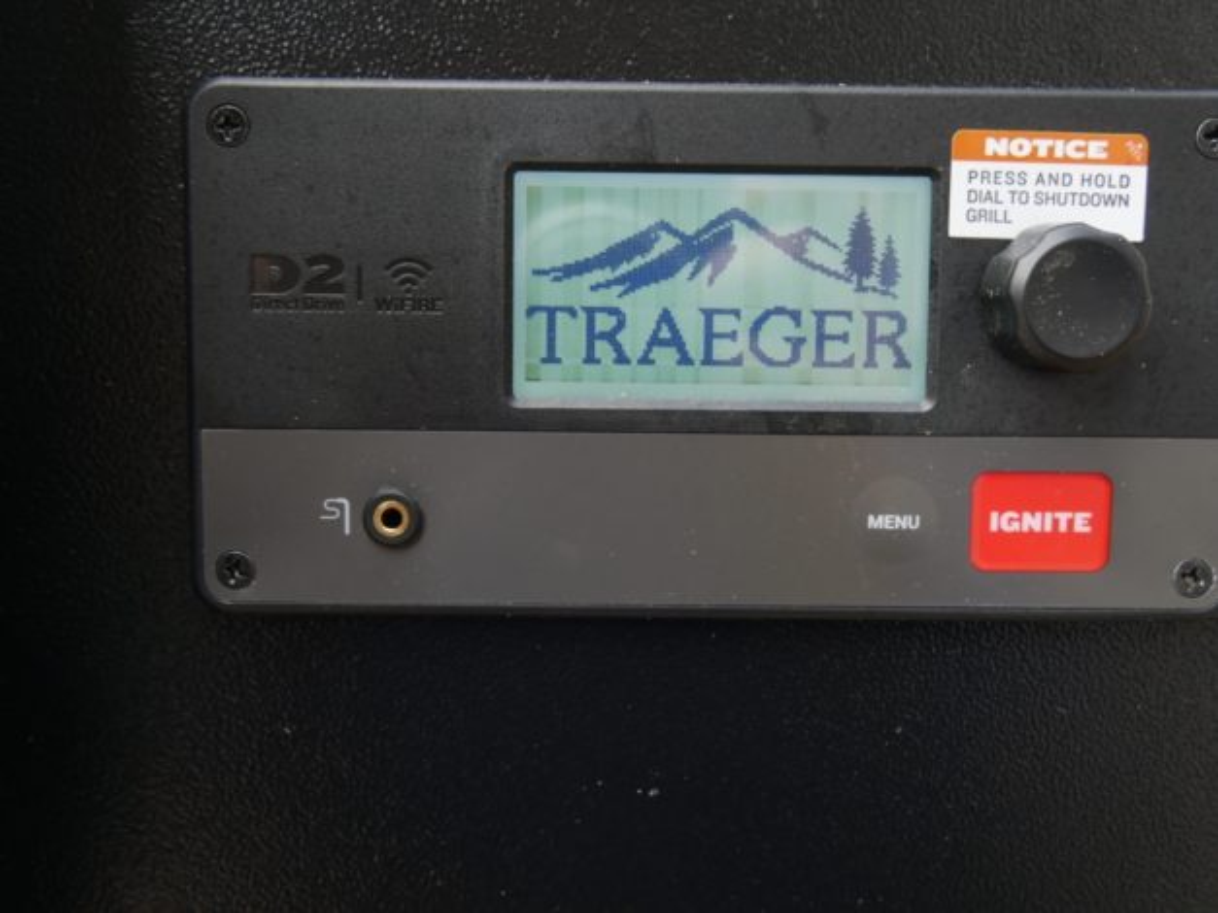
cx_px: 609
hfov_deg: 44.8
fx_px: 1478
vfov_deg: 34.3
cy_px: 456
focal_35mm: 42
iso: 320
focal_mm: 21
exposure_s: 1/60
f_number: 4
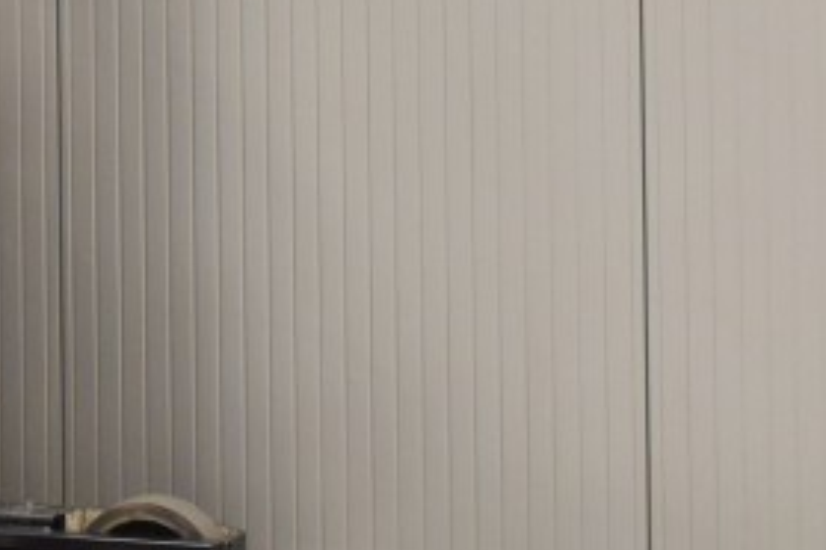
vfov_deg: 8.3
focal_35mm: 161
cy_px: -349
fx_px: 3697
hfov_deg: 12.4
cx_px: -255
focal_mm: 25
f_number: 5.6
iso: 1000
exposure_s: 1/15
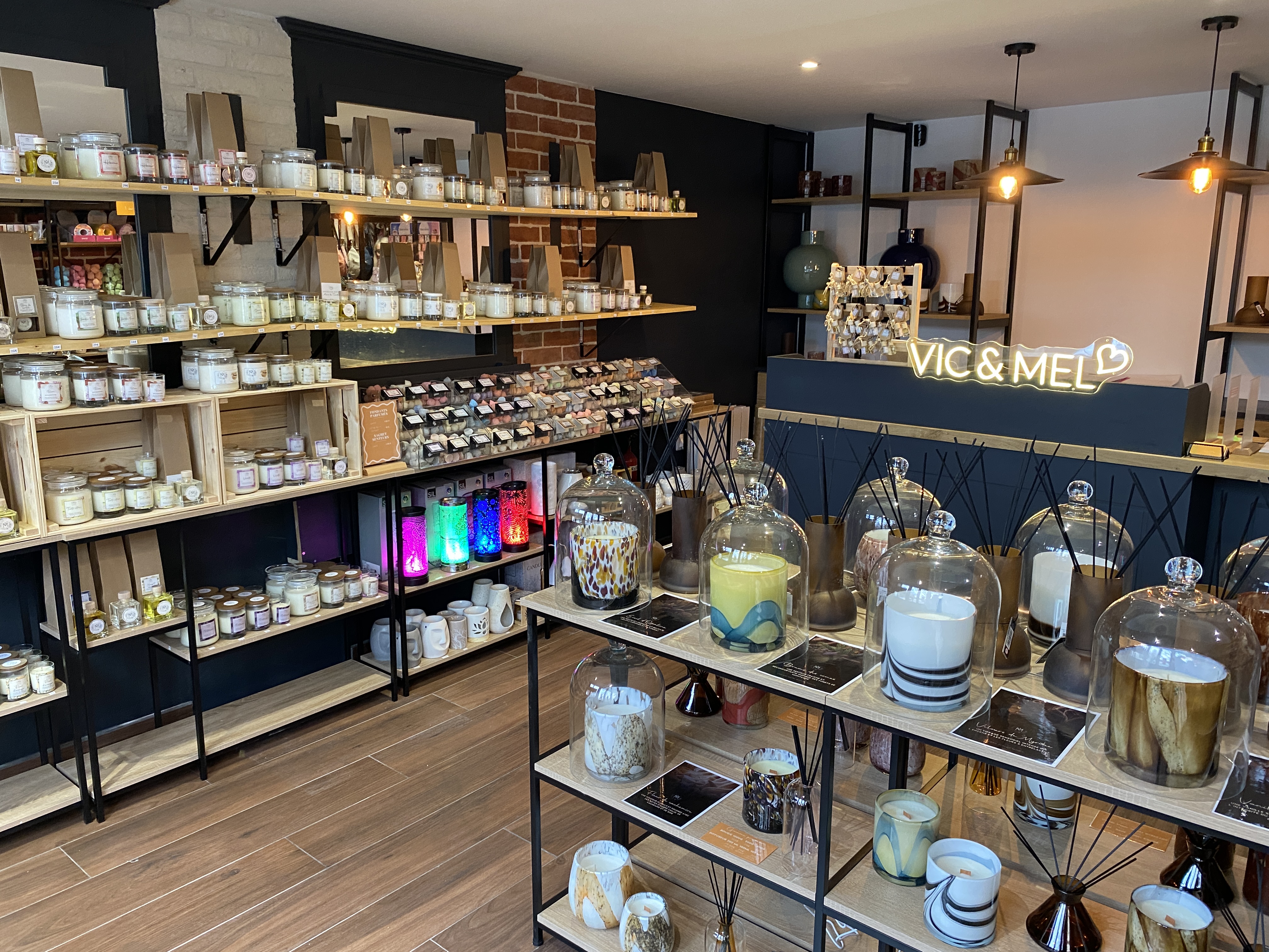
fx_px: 953
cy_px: 476
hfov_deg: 67.3
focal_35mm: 26
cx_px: 634
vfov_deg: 53.1
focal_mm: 4.25
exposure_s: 1/50
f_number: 1.8
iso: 250
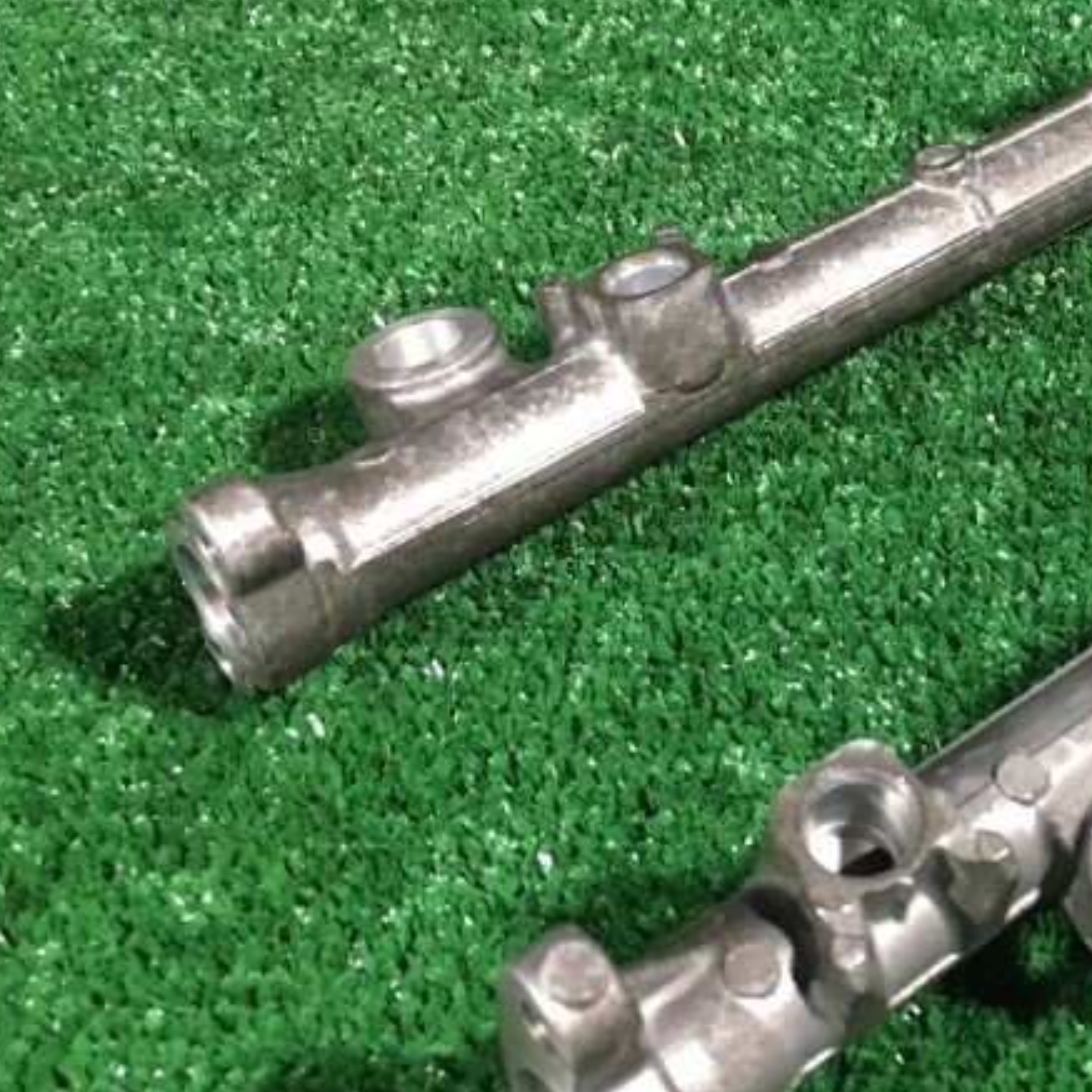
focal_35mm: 60
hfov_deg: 26.6
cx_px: 1164
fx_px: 2141
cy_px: 425
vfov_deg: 28.5
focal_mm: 4.15
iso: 200
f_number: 2.2
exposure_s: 1/24
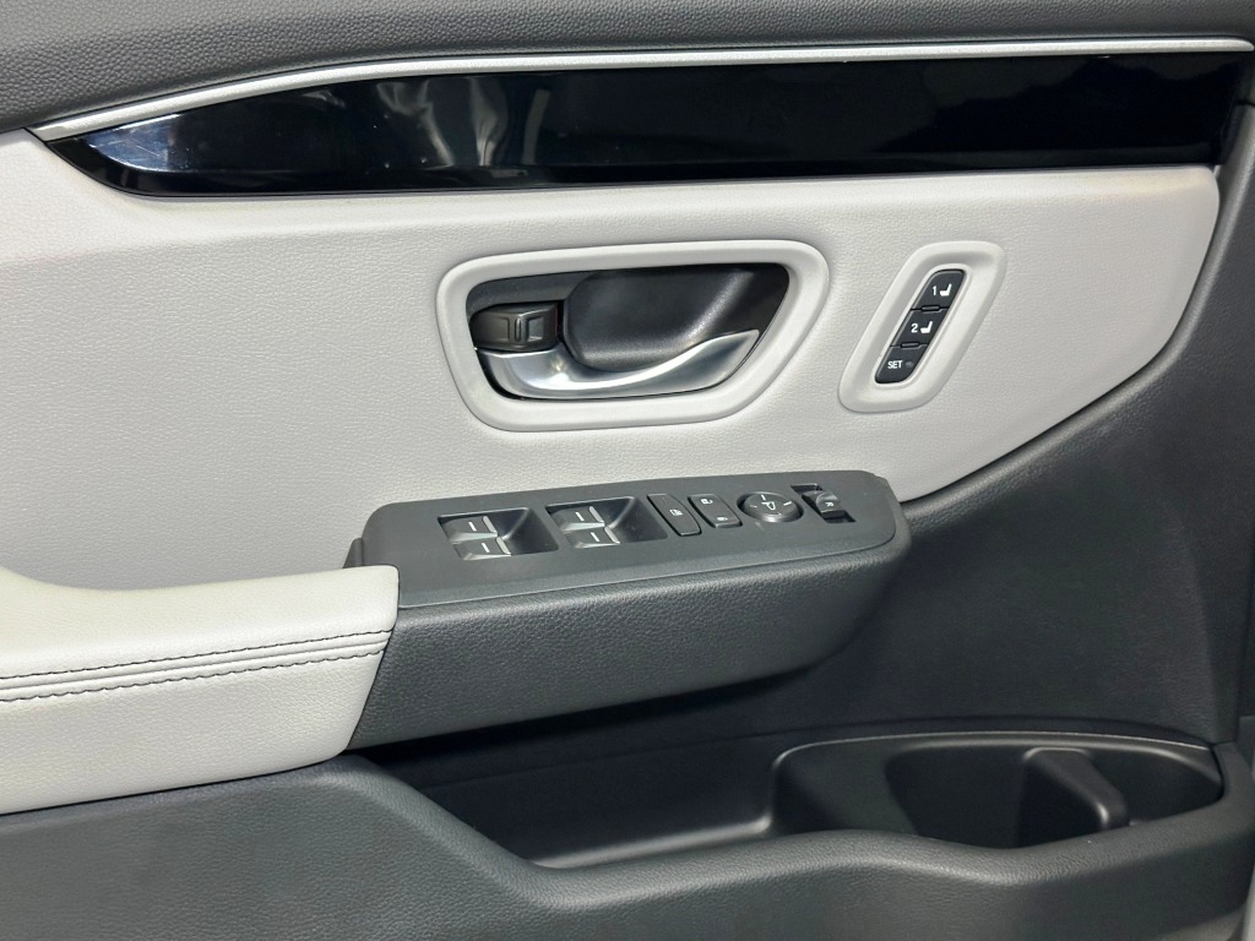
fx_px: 1740
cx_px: 628
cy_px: 470
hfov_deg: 39.7
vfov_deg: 30.3
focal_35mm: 48
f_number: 1.78
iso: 400
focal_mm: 6.86
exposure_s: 1/40
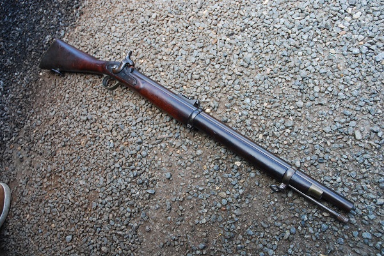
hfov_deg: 67.3
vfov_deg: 48.0
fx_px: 288
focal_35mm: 27
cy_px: 128
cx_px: 192
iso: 200
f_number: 5
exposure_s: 1/100
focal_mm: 18
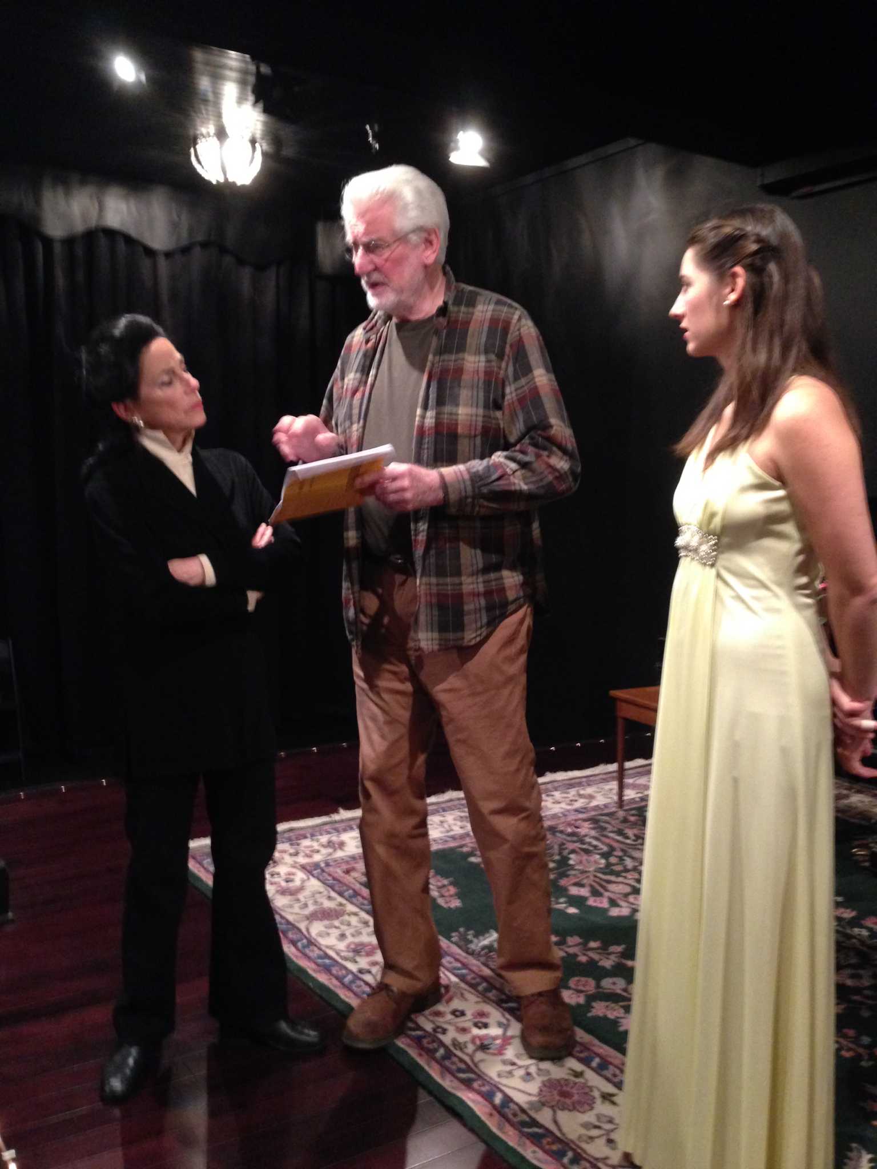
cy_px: 584
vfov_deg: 55.4
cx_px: 438
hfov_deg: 42.9
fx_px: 1115
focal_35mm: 33
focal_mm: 4.1
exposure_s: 1/15
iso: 400
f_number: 2.4
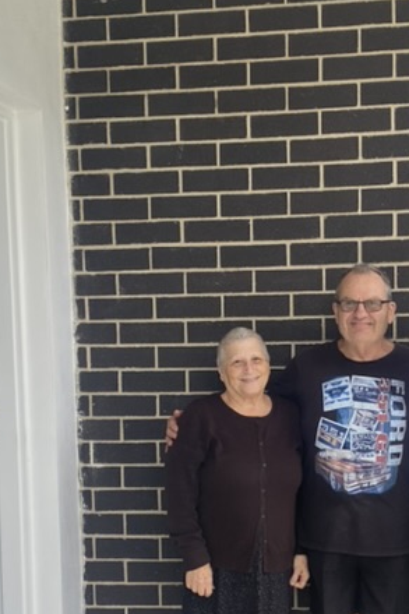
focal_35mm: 63
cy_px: 417
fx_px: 1074
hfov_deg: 21.5
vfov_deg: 31.6
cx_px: 258
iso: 32
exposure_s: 1/384
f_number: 1.8
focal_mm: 4.25
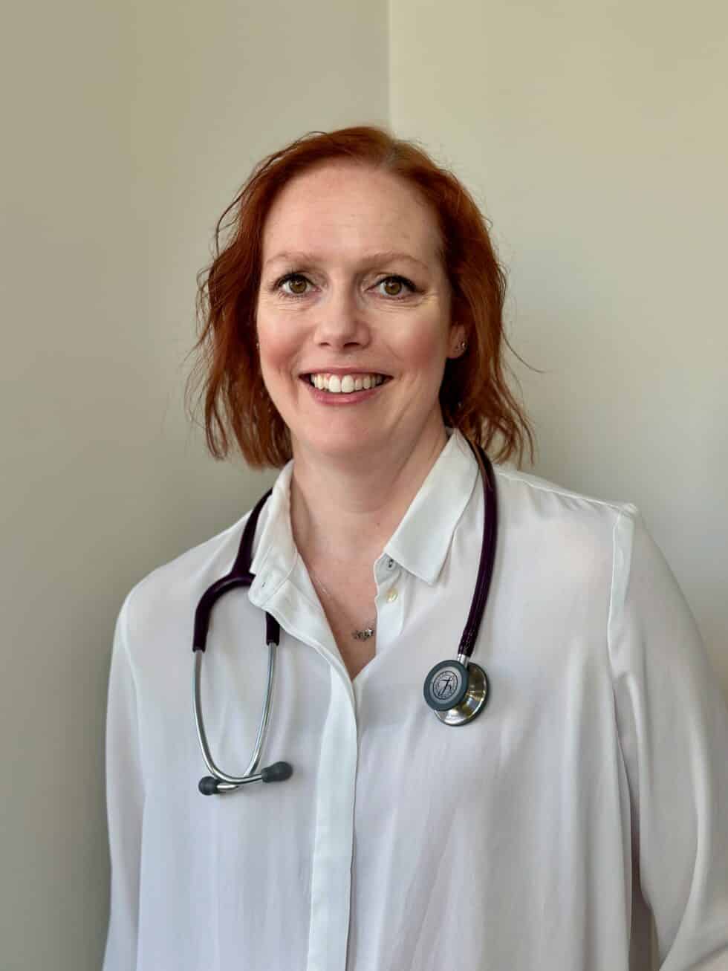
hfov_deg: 30.3
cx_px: 364
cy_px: 486
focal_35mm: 48
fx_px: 1346
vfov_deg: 39.7
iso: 80
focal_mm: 6.86
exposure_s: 1/223
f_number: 1.78
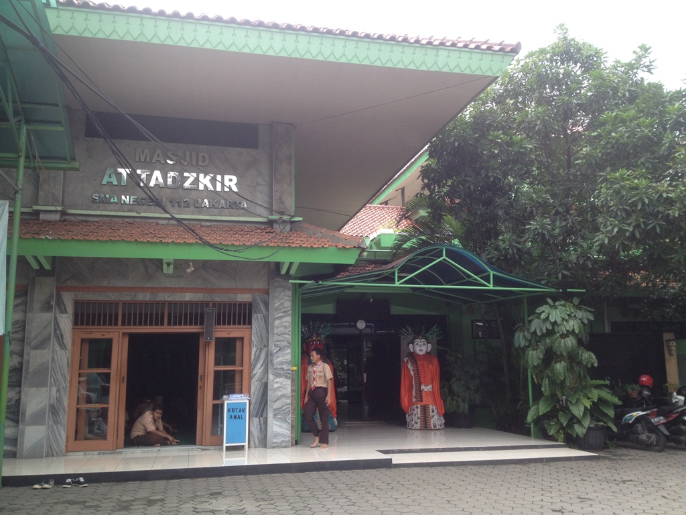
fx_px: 694
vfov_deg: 40.7
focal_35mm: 35
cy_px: 258
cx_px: 343
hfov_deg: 52.6
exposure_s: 1/243
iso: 50
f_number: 2.4
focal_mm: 4.28
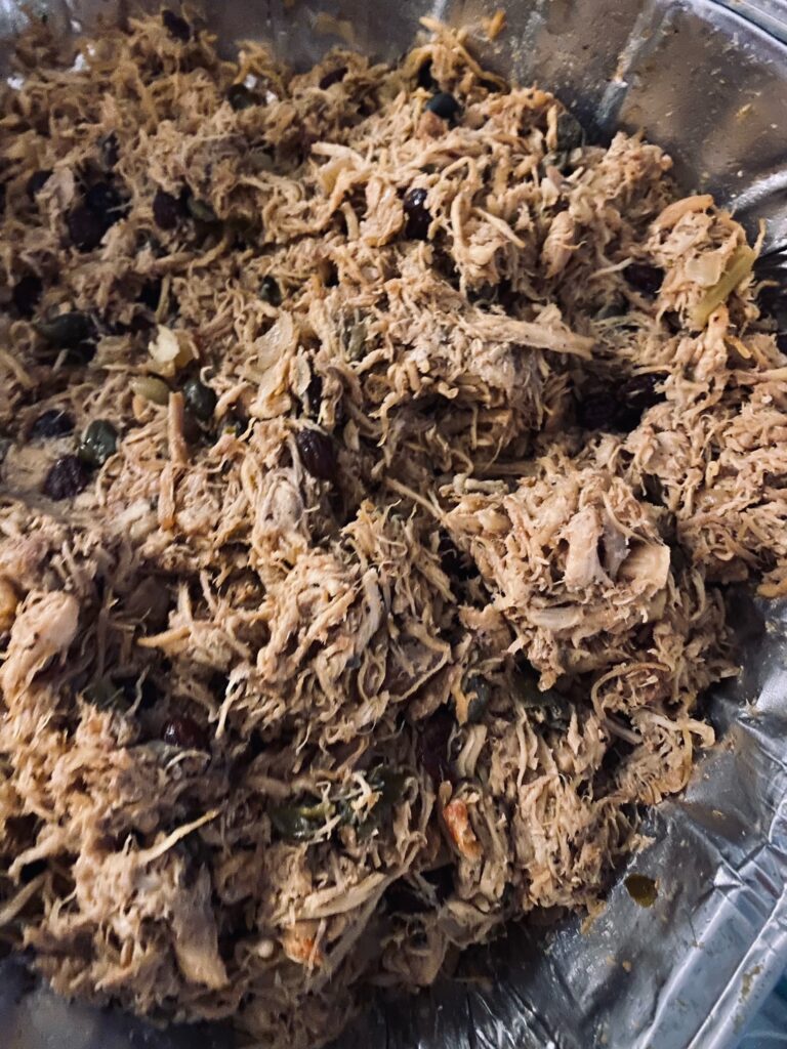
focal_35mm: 26
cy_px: 524
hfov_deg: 53.1
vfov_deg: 67.3
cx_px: 394
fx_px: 788
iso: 500
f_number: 1.8
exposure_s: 1/12
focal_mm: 4.25
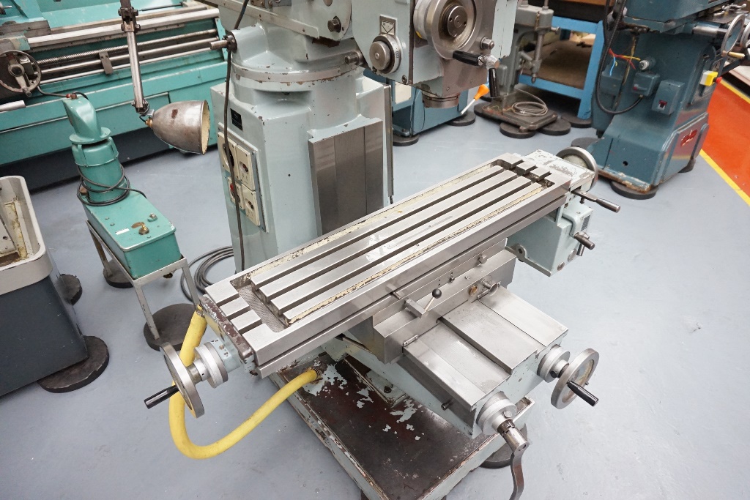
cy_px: 250
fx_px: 500
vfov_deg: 53.1
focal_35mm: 24
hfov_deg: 73.7
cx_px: 375
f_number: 3.5
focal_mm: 16
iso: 3200
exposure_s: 1/160
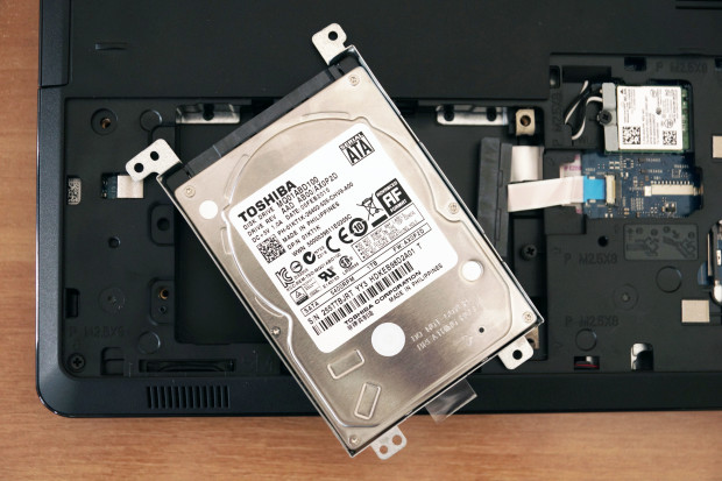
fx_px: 1053
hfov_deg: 37.9
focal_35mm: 52
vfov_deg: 25.7
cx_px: 361
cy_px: 240
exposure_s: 1/60
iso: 500
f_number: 3.2
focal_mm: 35
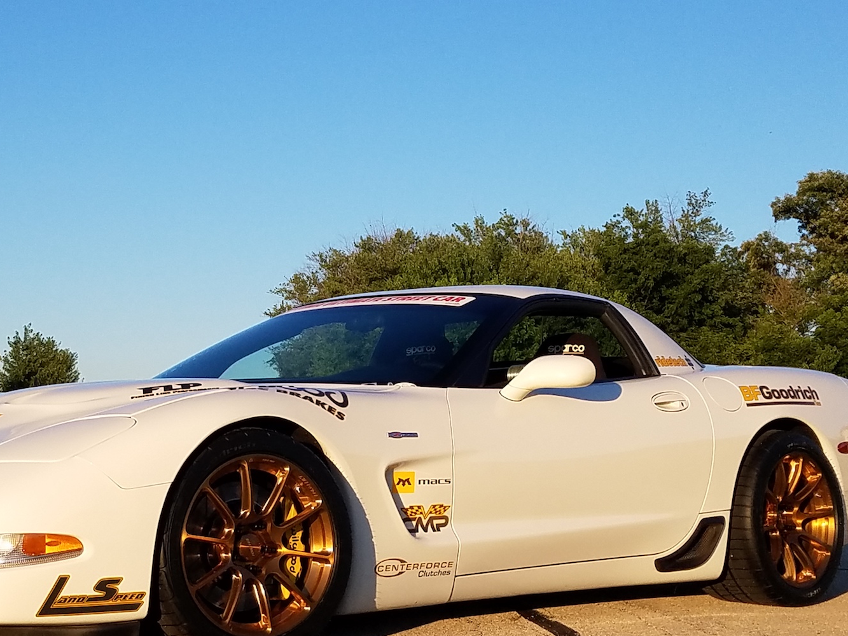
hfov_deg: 47.3
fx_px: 955
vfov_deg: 36.7
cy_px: 253
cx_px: 302
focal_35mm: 39
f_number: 1.7
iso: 50
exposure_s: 1/2168
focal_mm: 4.2
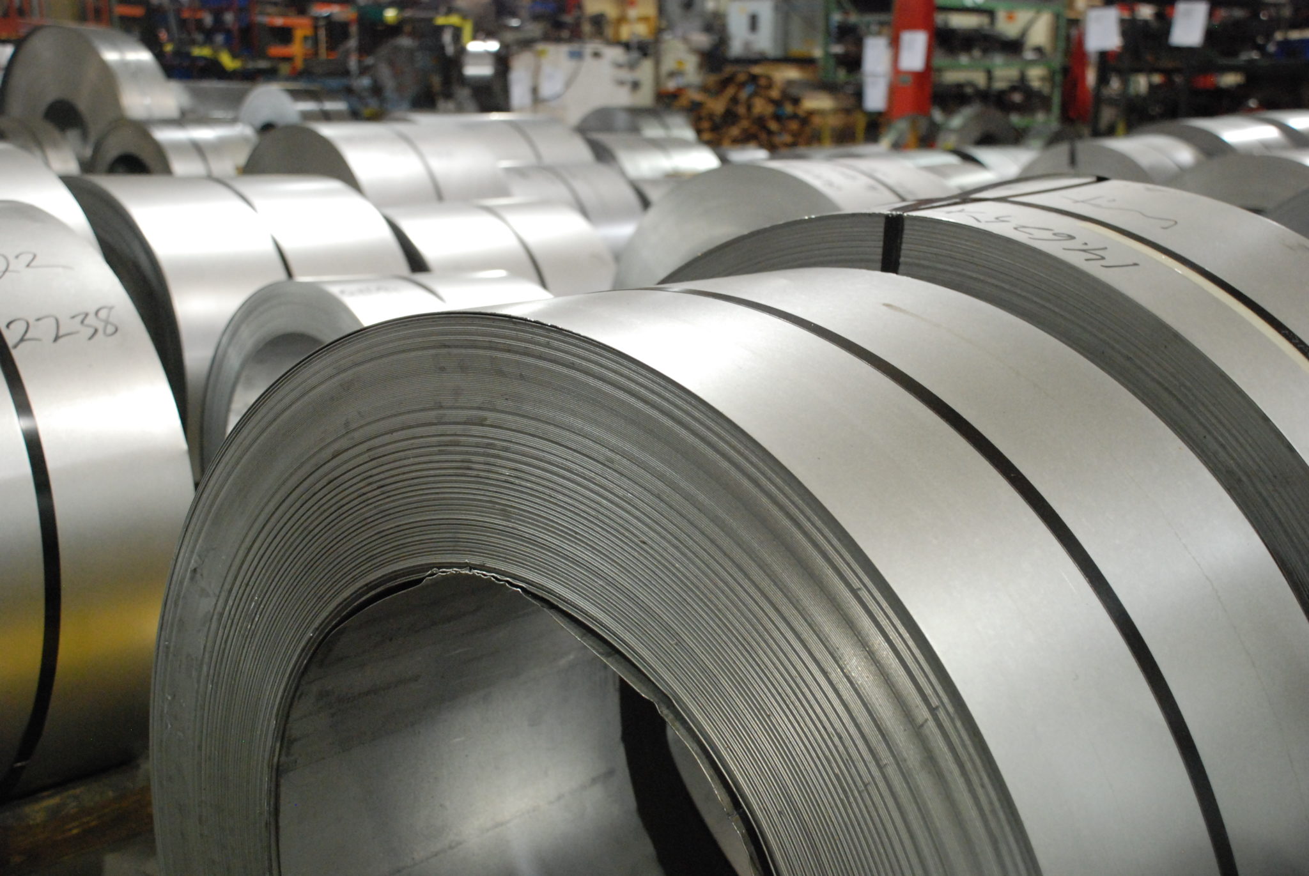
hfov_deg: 42.3
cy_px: 438
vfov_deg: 29.0
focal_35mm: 46
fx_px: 1693
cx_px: 654
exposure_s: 1/60
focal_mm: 31
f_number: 4.2
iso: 1600
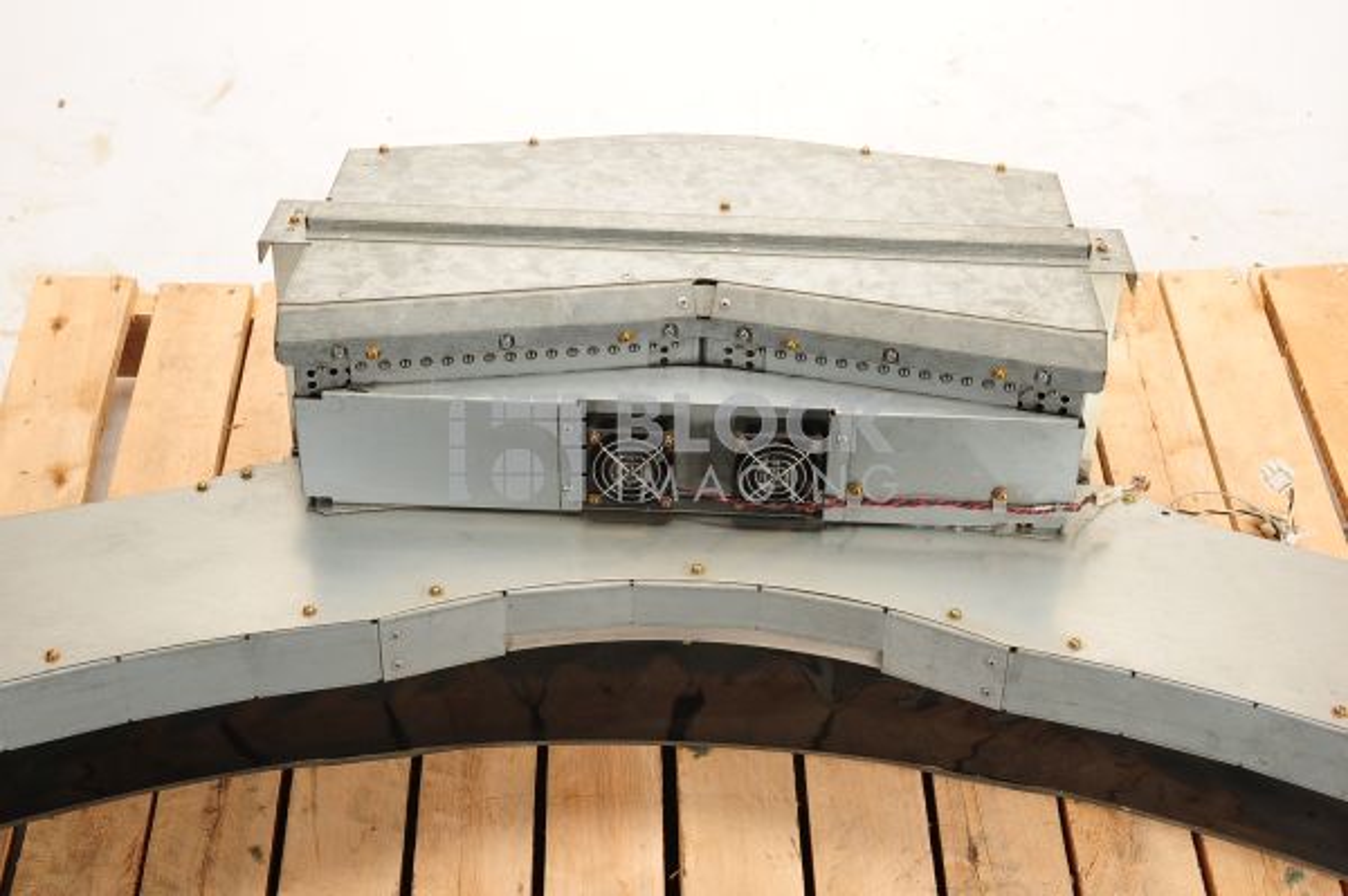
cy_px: 448
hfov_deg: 39.6
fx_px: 1871
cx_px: 674
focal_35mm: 50
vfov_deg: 26.9
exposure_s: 1/160
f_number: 13
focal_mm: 50
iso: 320
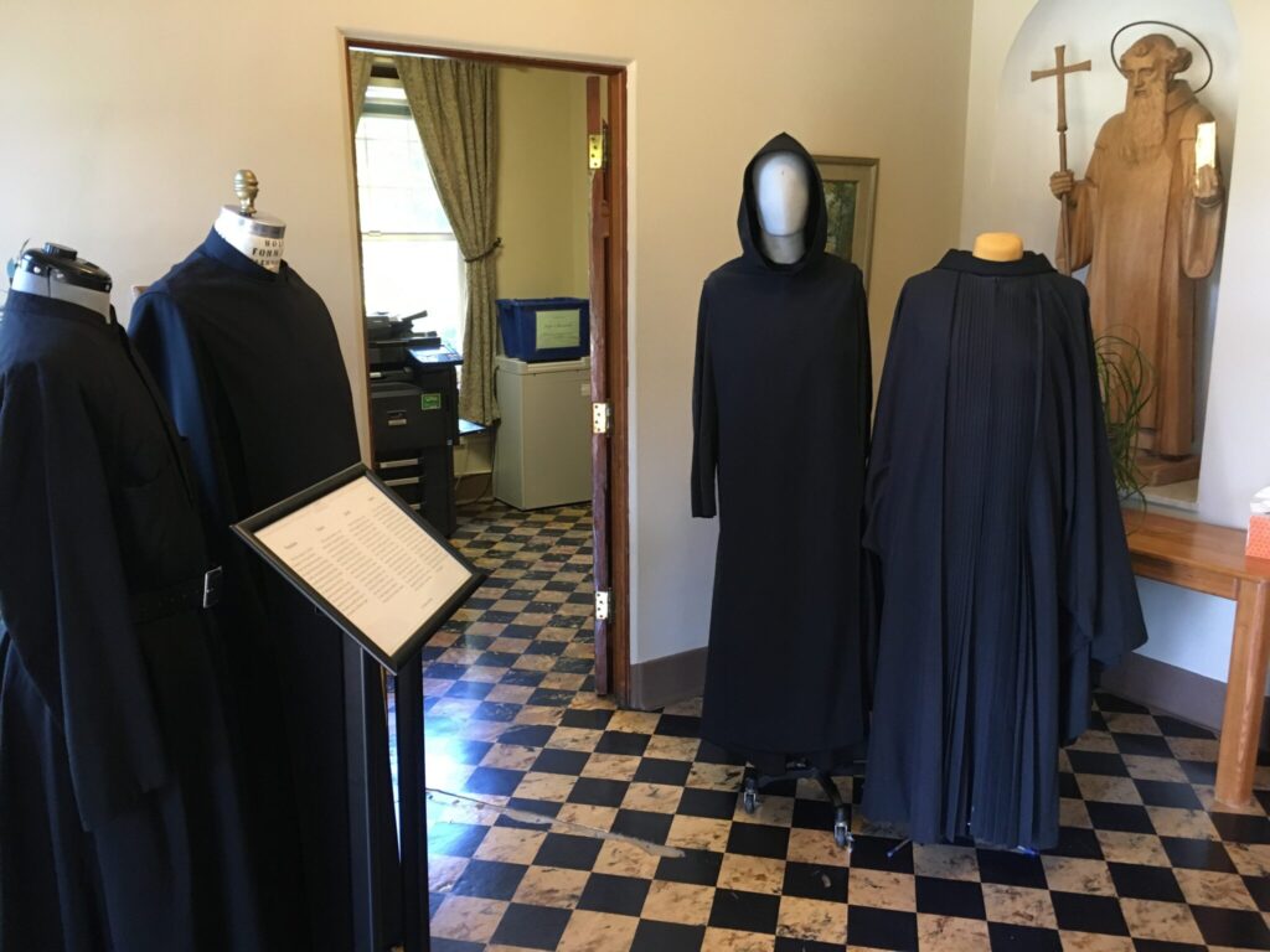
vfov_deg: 48.2
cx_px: 635
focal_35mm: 29
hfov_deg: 61.7
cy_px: 476
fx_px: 1064
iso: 160
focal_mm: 4.15
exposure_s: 1/30
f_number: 2.2
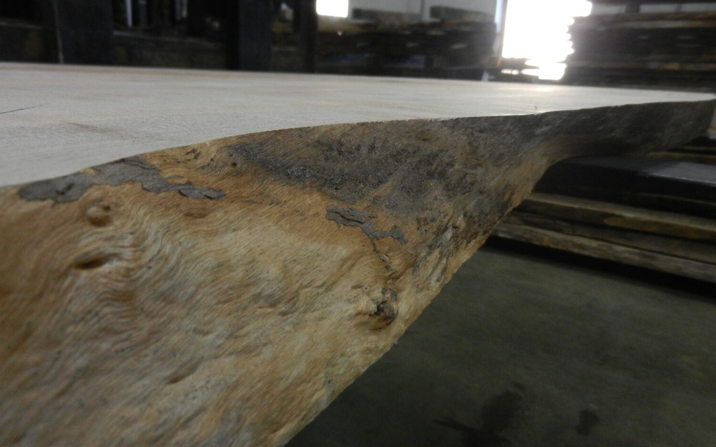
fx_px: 527
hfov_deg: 68.4
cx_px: 362
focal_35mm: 27
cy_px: 212
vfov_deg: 46.0
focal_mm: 4.5
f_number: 3.5
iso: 360
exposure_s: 1/30
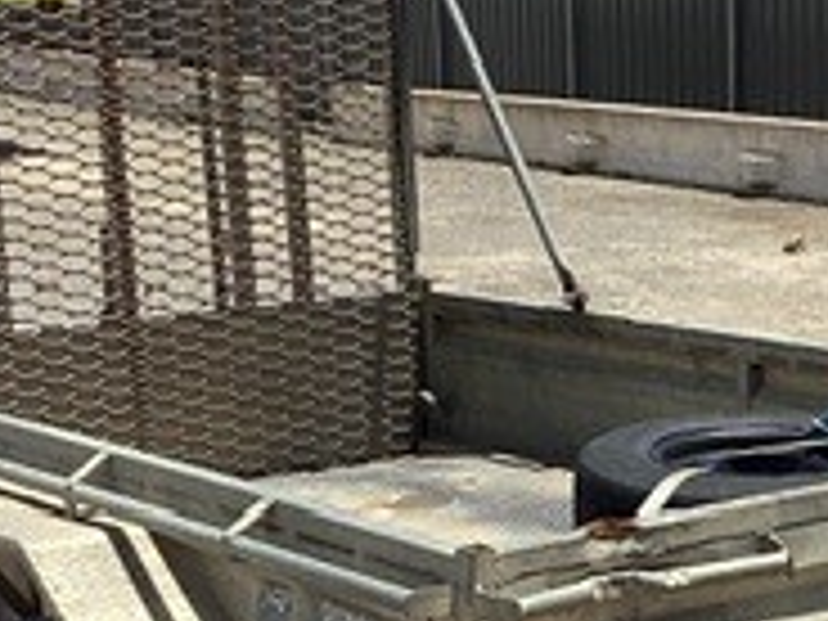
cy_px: 482
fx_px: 2583
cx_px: 810
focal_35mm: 108
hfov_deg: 17.8
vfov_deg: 13.6
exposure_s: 1/1456
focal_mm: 3.3
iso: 25
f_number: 2.4
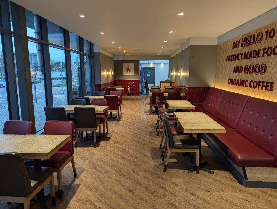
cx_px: 138
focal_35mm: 24
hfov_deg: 71.5
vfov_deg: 56.9
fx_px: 192
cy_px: 104
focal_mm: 6.81
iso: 71
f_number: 1.85
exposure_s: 1/44
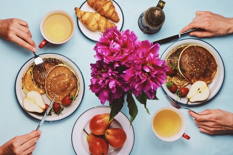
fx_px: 485
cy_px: 78
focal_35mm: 75
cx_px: 116
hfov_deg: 27.0
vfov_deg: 18.2
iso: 100
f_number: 11
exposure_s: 1/100
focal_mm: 50
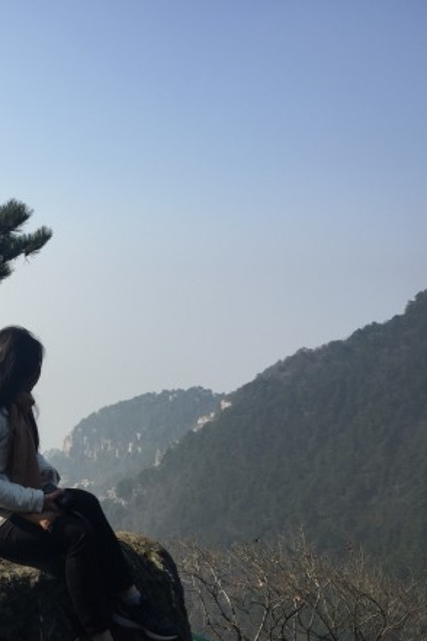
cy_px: 323
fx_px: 729
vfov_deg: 47.4
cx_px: 10
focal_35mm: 41
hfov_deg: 30.5
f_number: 2.2
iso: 32
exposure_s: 1/2198
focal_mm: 4.15
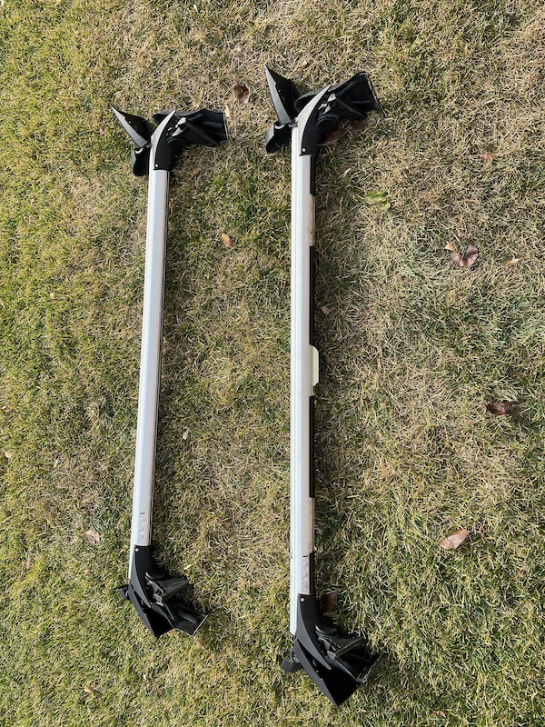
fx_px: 546
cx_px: 272
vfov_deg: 67.3
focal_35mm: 26
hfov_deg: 53.1
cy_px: 364
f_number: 1.6
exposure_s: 1/940
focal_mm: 4.2
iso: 32
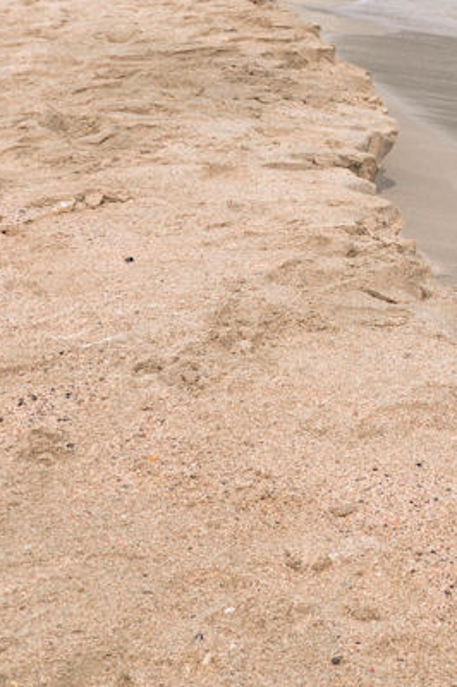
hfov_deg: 16.1
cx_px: 553
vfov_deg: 25.0
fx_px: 1545
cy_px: 260
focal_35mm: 81
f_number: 5
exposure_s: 1/1600
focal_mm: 18
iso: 200
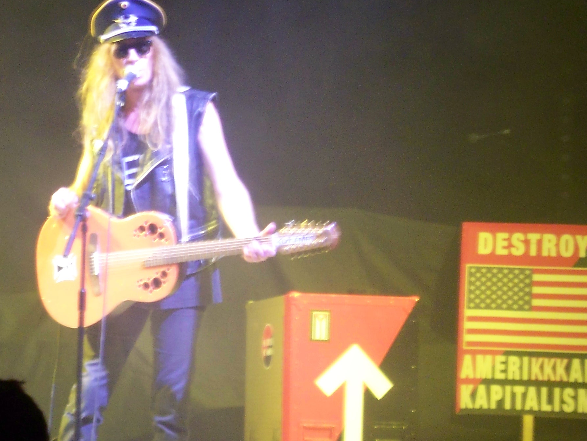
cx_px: 192
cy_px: 172
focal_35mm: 181
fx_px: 3071
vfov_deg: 8.2
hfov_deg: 10.9
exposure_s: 1/10
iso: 200
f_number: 4.4
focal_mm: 18.9
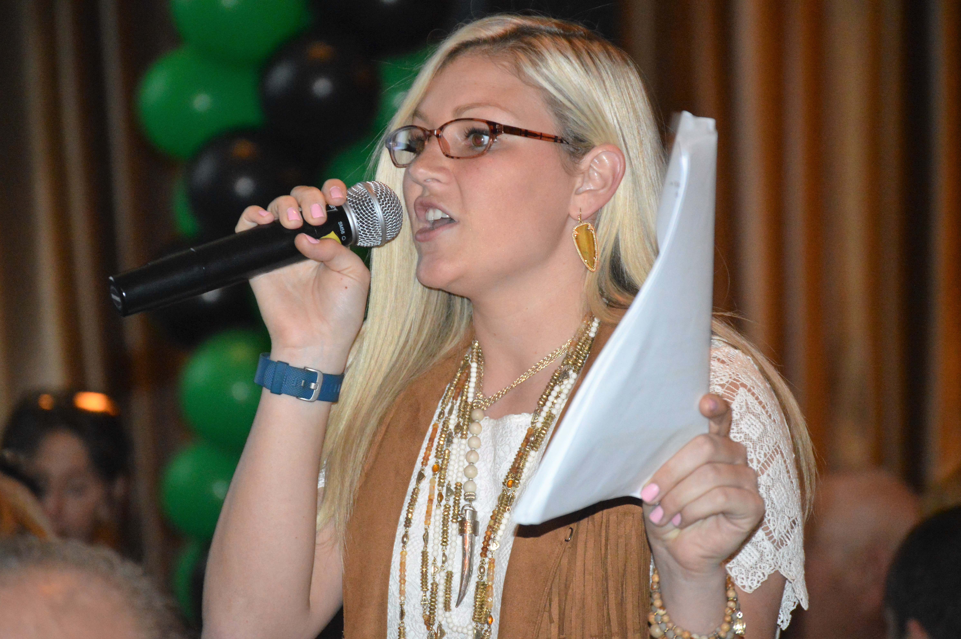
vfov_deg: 8.2
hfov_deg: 12.2
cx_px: 480
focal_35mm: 168
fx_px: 4480
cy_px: 320
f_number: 4.8
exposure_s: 1/60
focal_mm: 112
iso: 3200
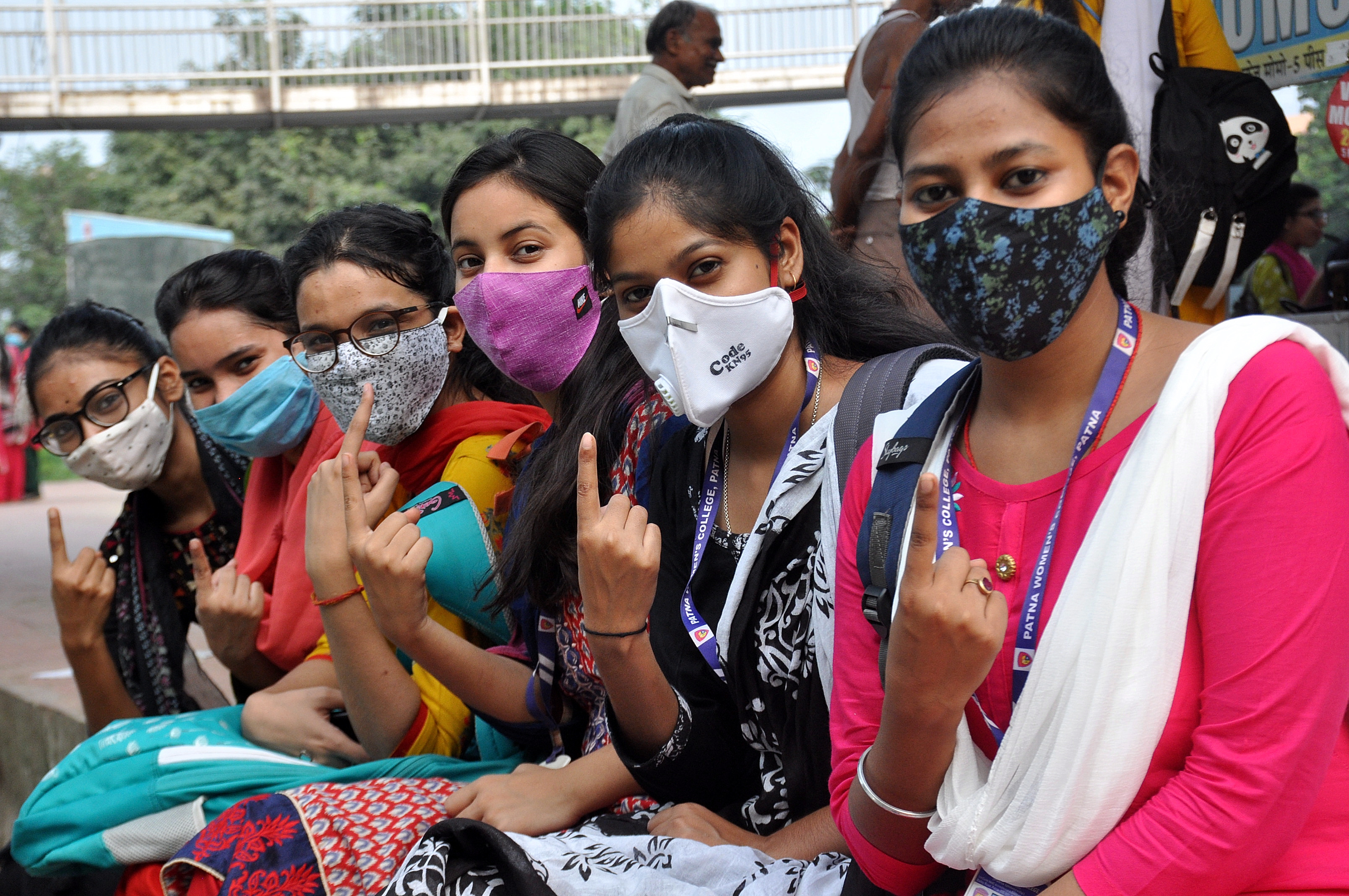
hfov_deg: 26.0
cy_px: 448
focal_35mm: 78
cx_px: 674
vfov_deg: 17.4
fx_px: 2919
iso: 640
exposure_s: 1/200
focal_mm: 52
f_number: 7.1
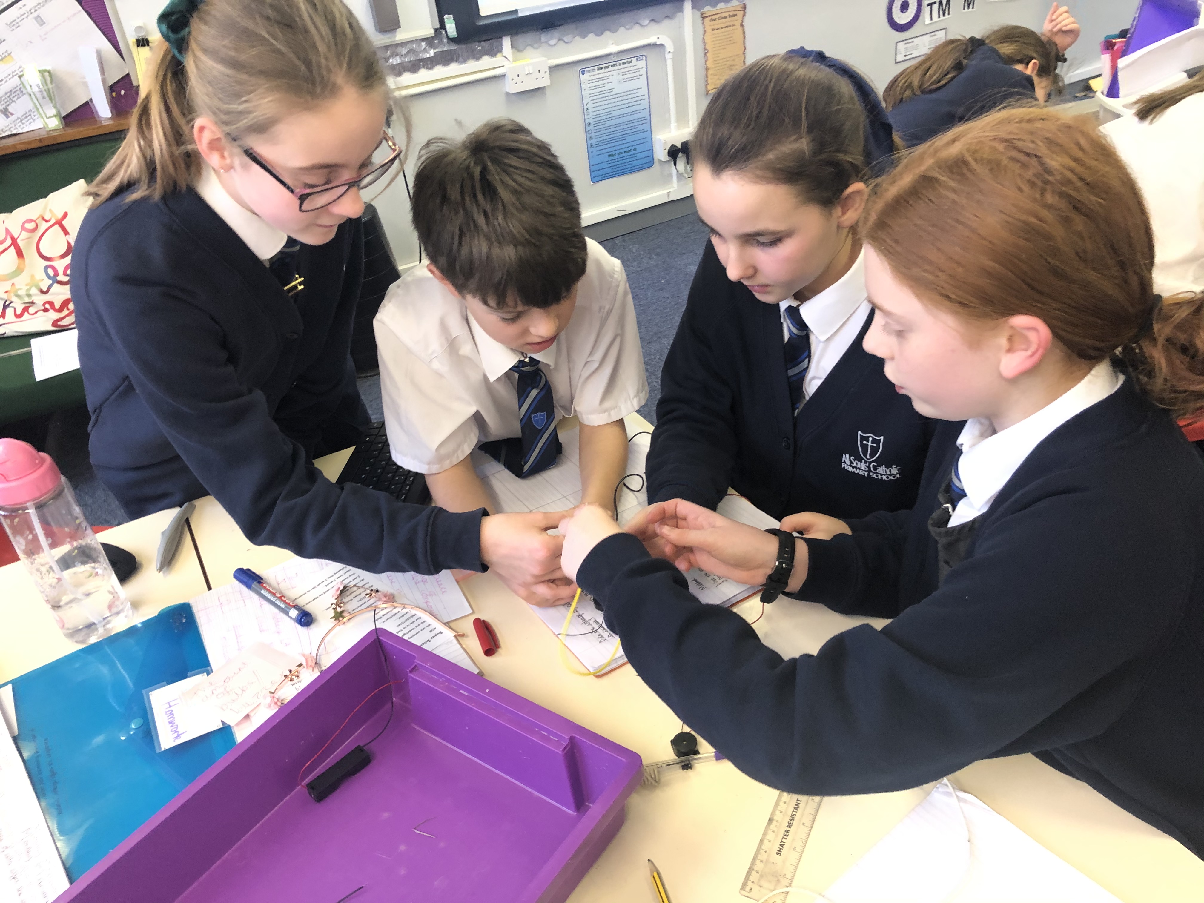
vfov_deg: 49.7
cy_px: 452
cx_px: 602
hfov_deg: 63.4
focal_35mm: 28
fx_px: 974
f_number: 1.8
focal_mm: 4
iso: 50
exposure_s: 1/17
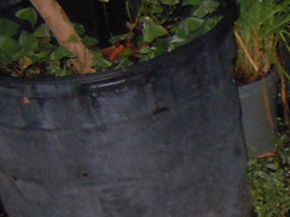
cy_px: 398
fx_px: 1230
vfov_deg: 9.6
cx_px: 549
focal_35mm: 147
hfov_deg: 12.2
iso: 500
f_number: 3.5
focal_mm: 5.4
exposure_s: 1/30
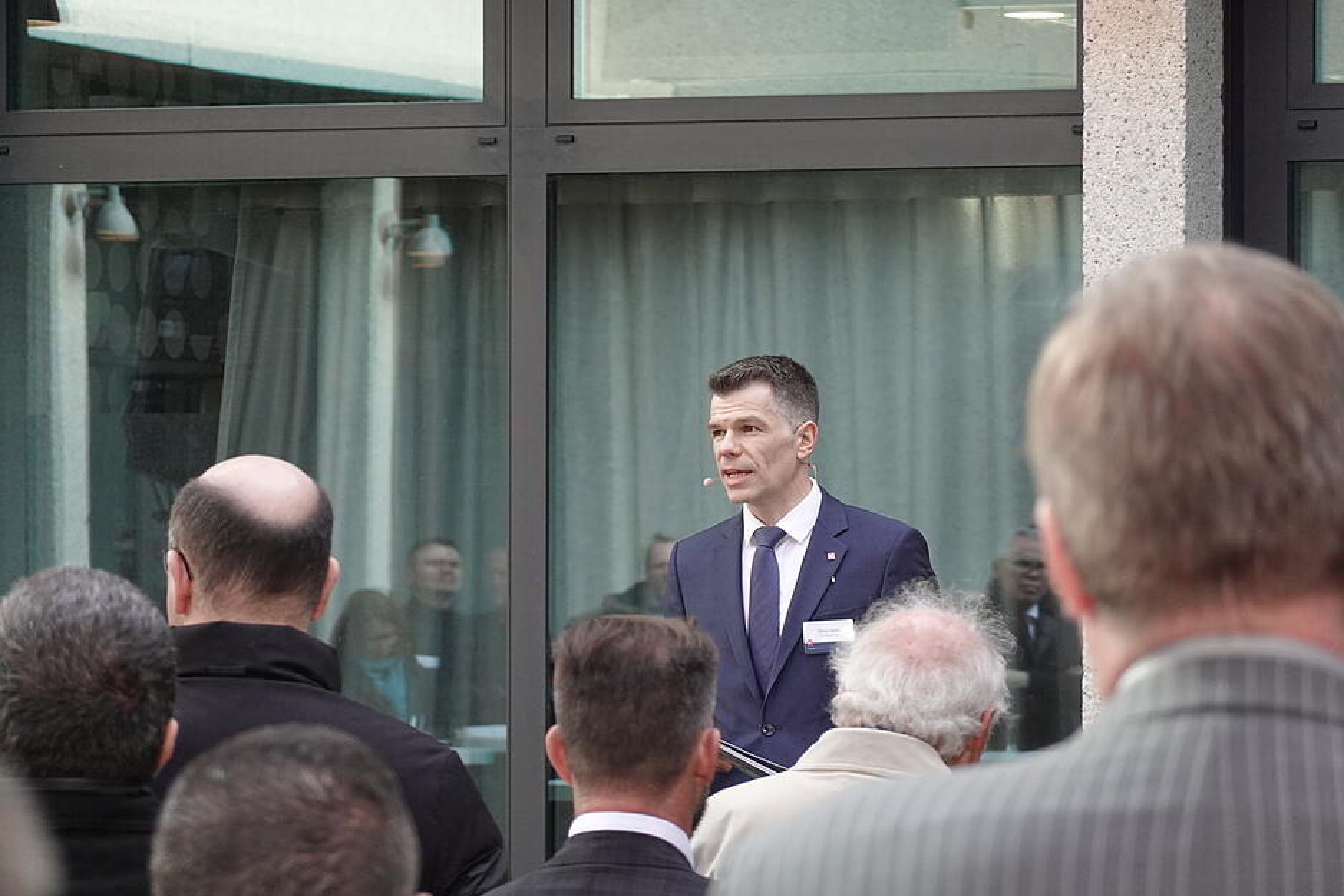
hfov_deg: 10.3
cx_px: 672
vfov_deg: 6.9
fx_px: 7467
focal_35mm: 200
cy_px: 448
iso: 500
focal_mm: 72
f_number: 4.5
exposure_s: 1/200
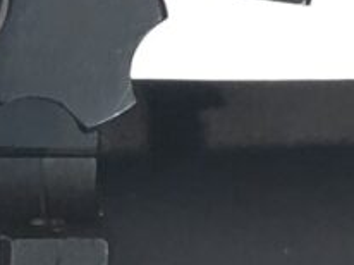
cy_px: 310
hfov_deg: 8.3
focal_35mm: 209
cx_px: -648
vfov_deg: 7.0
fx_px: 2135
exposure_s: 1/20
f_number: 1.8
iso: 40
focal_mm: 3.99
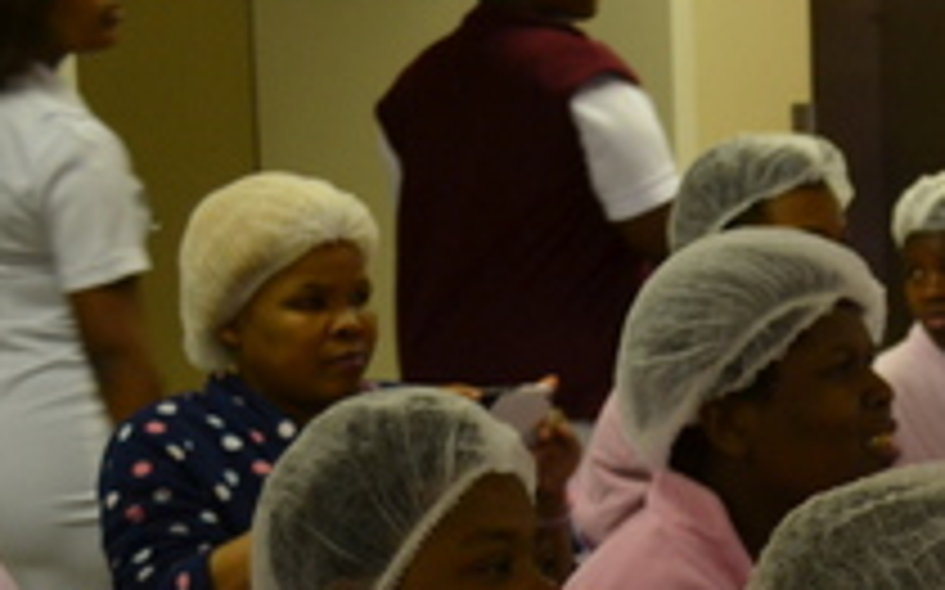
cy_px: 680
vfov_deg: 10.0
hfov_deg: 14.7
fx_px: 3321
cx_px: 1541
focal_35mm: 129
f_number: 4
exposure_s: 1/60
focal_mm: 24
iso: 640
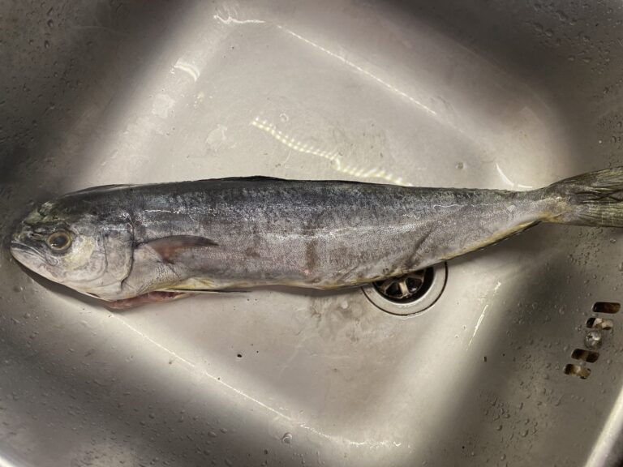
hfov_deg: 67.3
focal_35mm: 26
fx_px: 468
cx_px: 312
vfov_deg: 53.1
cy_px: 234
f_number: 1.8
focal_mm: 4.25
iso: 125
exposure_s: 1/61
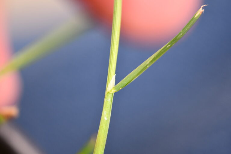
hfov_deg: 16.1
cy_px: 77
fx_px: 815
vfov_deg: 10.8
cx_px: 116
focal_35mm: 127
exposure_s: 1/320
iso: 800
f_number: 4.5
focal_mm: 85
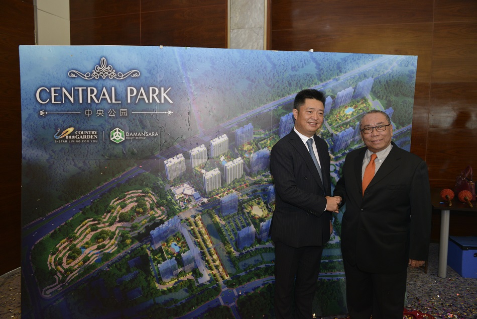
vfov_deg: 53.2
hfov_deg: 73.7
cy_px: 160
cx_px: 238
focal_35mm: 24
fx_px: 318
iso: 1250
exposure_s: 1/80
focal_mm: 24
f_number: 5
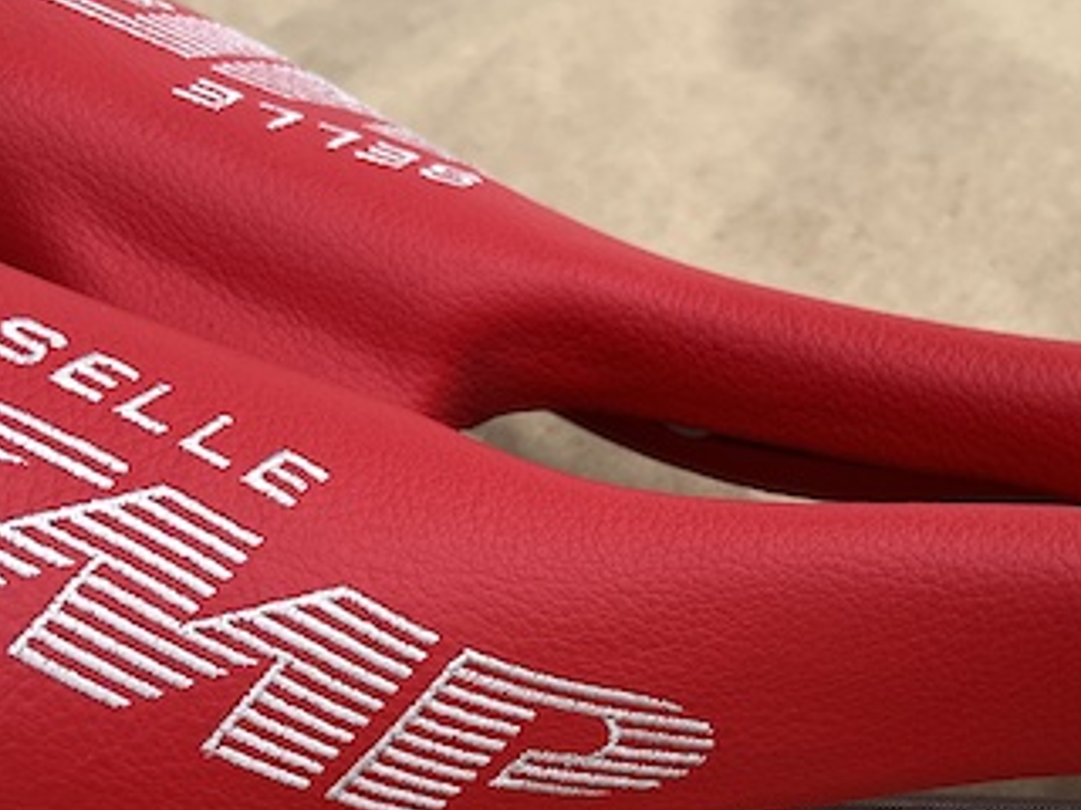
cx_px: 750
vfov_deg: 22.2
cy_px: 672
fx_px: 2030
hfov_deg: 29.5
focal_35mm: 65
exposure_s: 1/1309
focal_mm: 5.1
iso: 50
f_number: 1.6
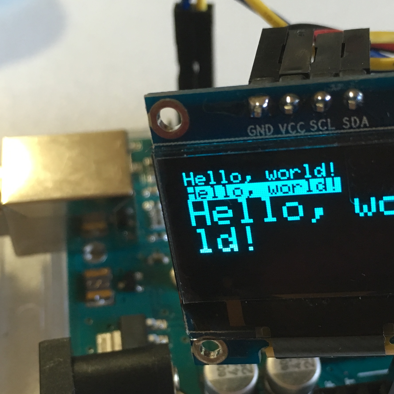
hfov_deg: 29.5
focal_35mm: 58
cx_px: 241
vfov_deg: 29.5
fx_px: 747
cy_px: 207
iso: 100
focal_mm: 4.15
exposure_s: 1/30
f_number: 2.2
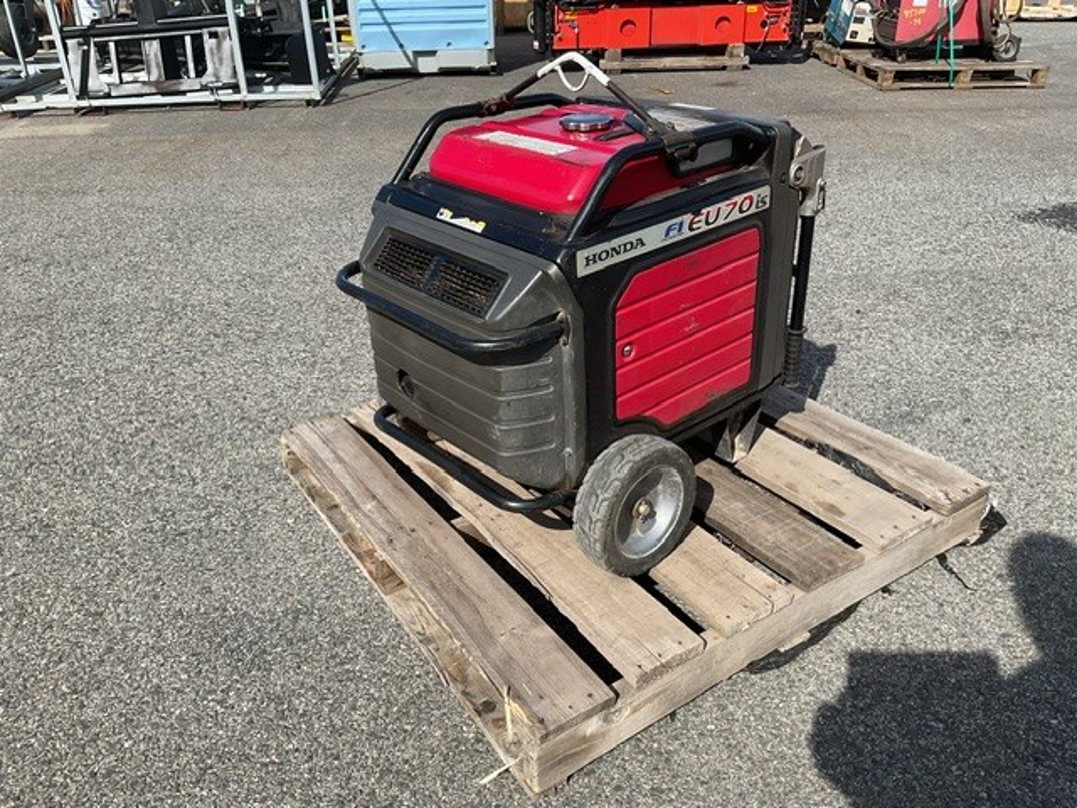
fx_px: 902
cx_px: 538
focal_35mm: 29
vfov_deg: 48.2
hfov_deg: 61.7
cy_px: 404
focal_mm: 3
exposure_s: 1/1412
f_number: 1.8
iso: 16
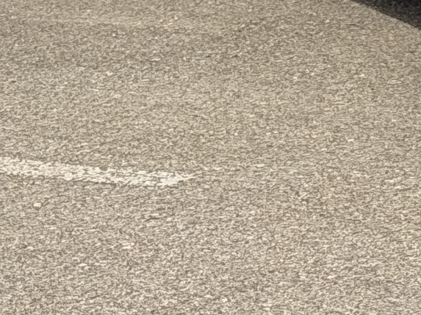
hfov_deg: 6.0
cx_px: 968
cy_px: -451
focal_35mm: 318
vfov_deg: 4.6
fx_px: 3865
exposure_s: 1/4878
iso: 64
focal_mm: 6.76
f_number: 1.78
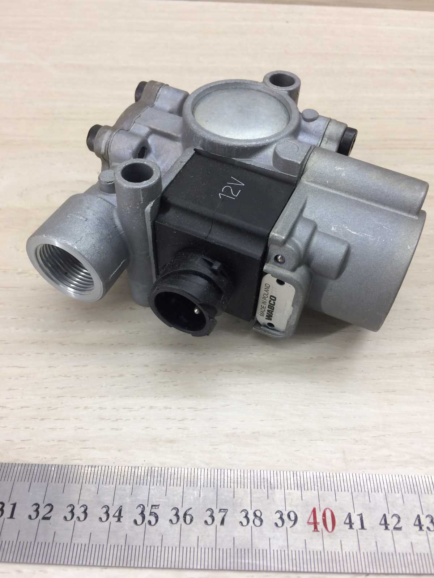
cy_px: 289
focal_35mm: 29
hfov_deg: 48.2
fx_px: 485
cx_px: 217
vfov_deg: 61.7
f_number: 2.2
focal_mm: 4.15
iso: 32
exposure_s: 1/33
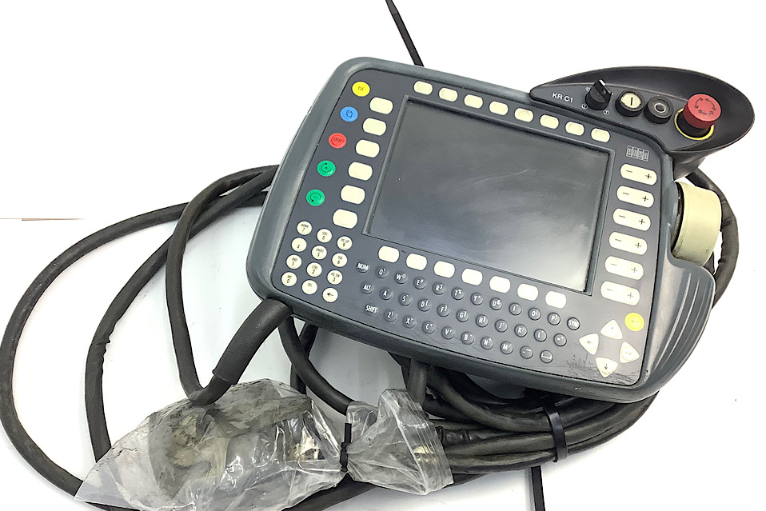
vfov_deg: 33.4
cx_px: 399
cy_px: 258
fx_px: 851
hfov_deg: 48.4
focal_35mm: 40
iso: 100
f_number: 2.4
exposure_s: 1/50
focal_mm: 3.3
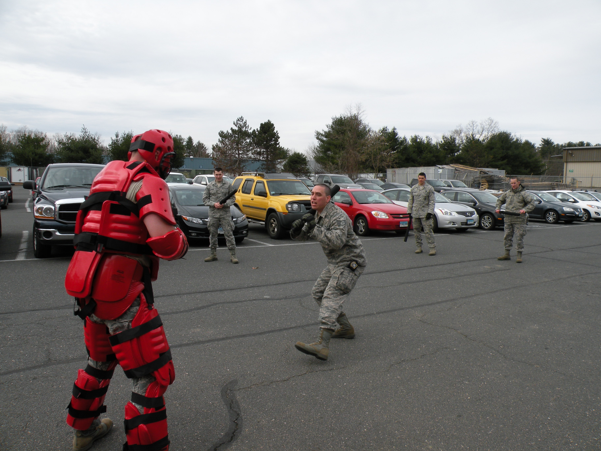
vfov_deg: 51.4
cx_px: 300
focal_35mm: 27
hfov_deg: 65.3
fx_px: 469
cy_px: 226
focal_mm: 4.7
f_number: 5.6
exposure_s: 1/184
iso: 64
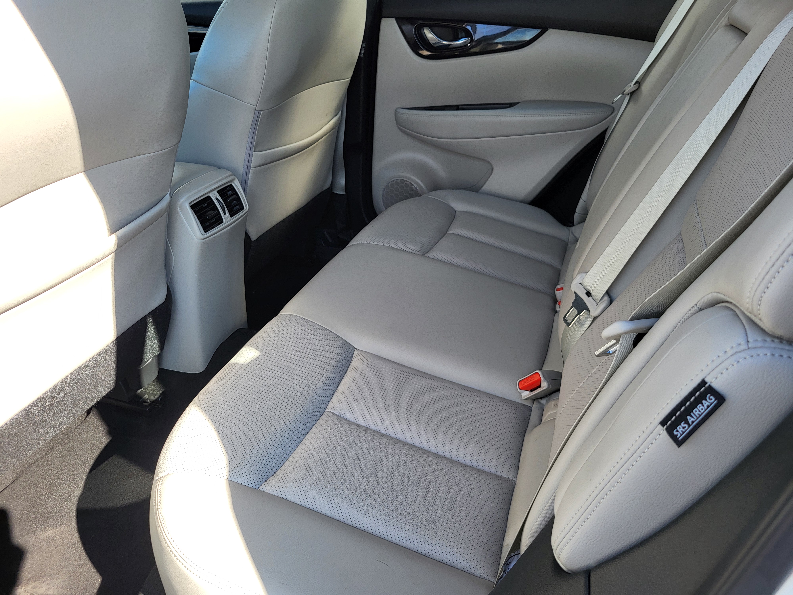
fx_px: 596
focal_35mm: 26
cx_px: 396
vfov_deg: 53.1
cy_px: 298
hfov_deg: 67.3
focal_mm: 5.4
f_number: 1.8
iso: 40
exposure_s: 1/453
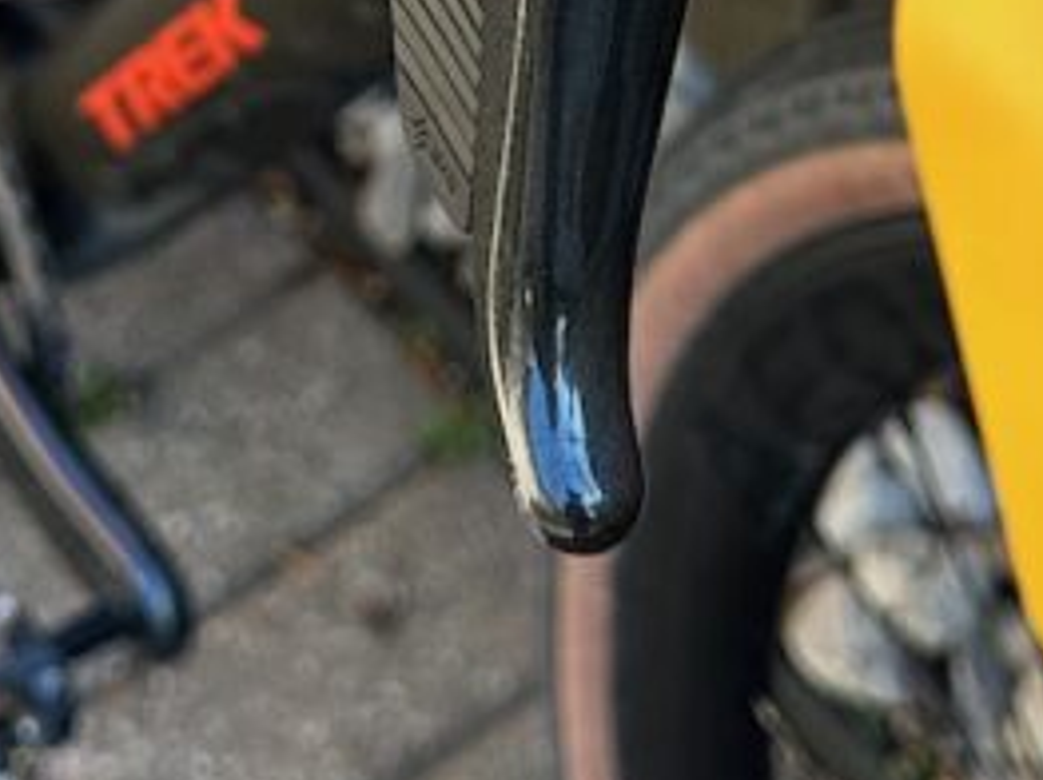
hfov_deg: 14.9
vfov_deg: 10.4
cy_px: -736
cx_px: 653
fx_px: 3974
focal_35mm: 132
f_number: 1.78
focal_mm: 6.86
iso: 64
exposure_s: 1/240
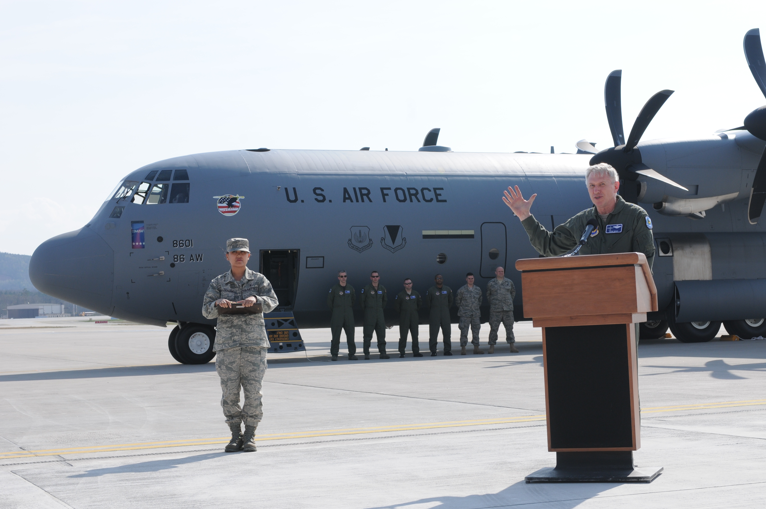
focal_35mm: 68
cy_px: 254
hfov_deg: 29.9
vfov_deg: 20.1
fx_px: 1434
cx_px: 383
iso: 200
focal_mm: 45
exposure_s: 1/400
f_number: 10
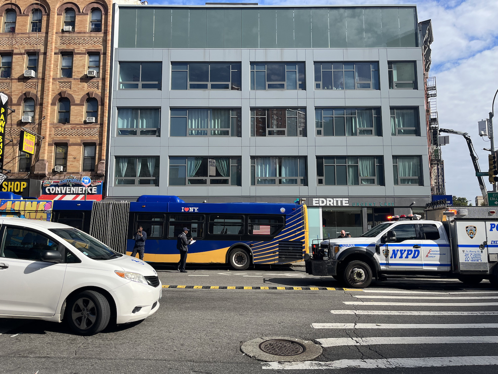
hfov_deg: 67.3
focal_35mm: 26
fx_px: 374
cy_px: 187
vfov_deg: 53.1
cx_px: 249
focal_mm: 5.1
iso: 50
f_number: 1.6
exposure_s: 1/2632
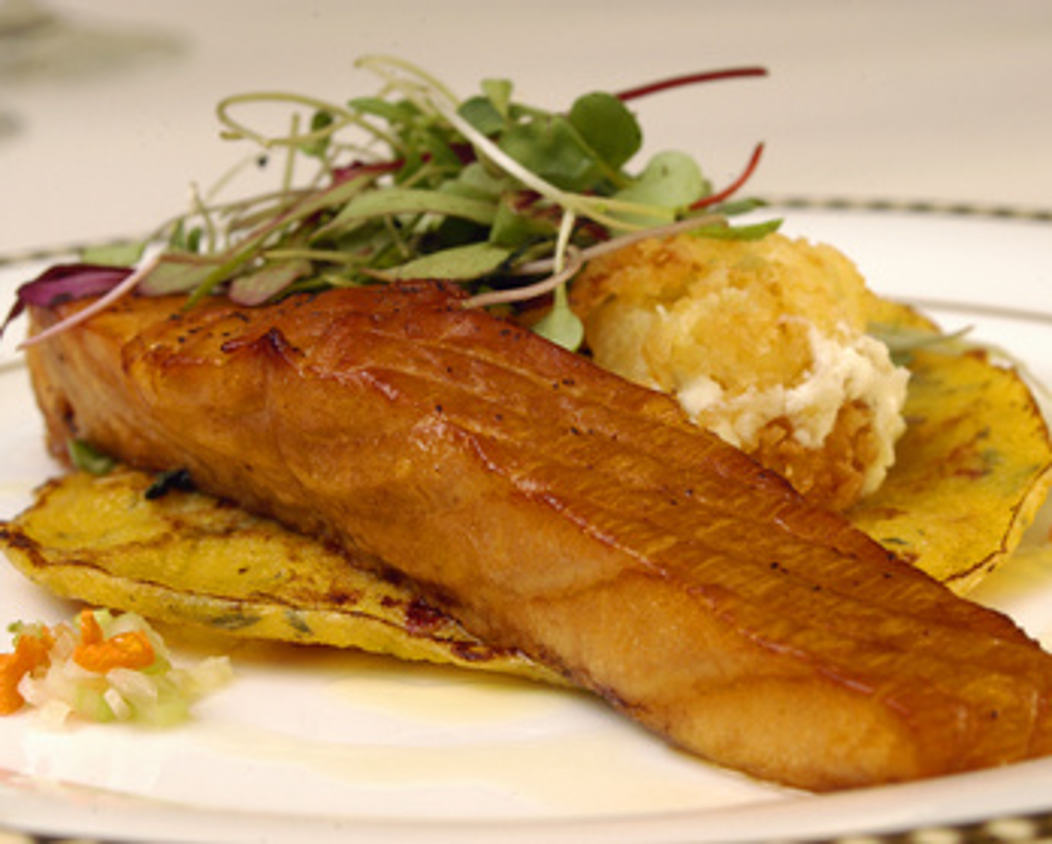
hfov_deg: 16.0
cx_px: 585
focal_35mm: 120
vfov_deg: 12.9
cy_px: 424
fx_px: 3739
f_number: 9
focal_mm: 70
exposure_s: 1/60
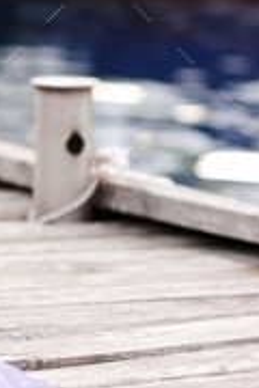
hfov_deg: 4.9
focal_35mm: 278
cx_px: -235
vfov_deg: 7.4
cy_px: 70
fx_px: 3000
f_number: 2.8
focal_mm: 85
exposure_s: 1/250
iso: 640
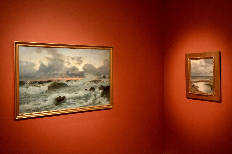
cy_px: 77
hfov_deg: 57.2
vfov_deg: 40.0
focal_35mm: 33
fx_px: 213
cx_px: 116
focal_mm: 22
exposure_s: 1/125
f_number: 7.1
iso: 16000
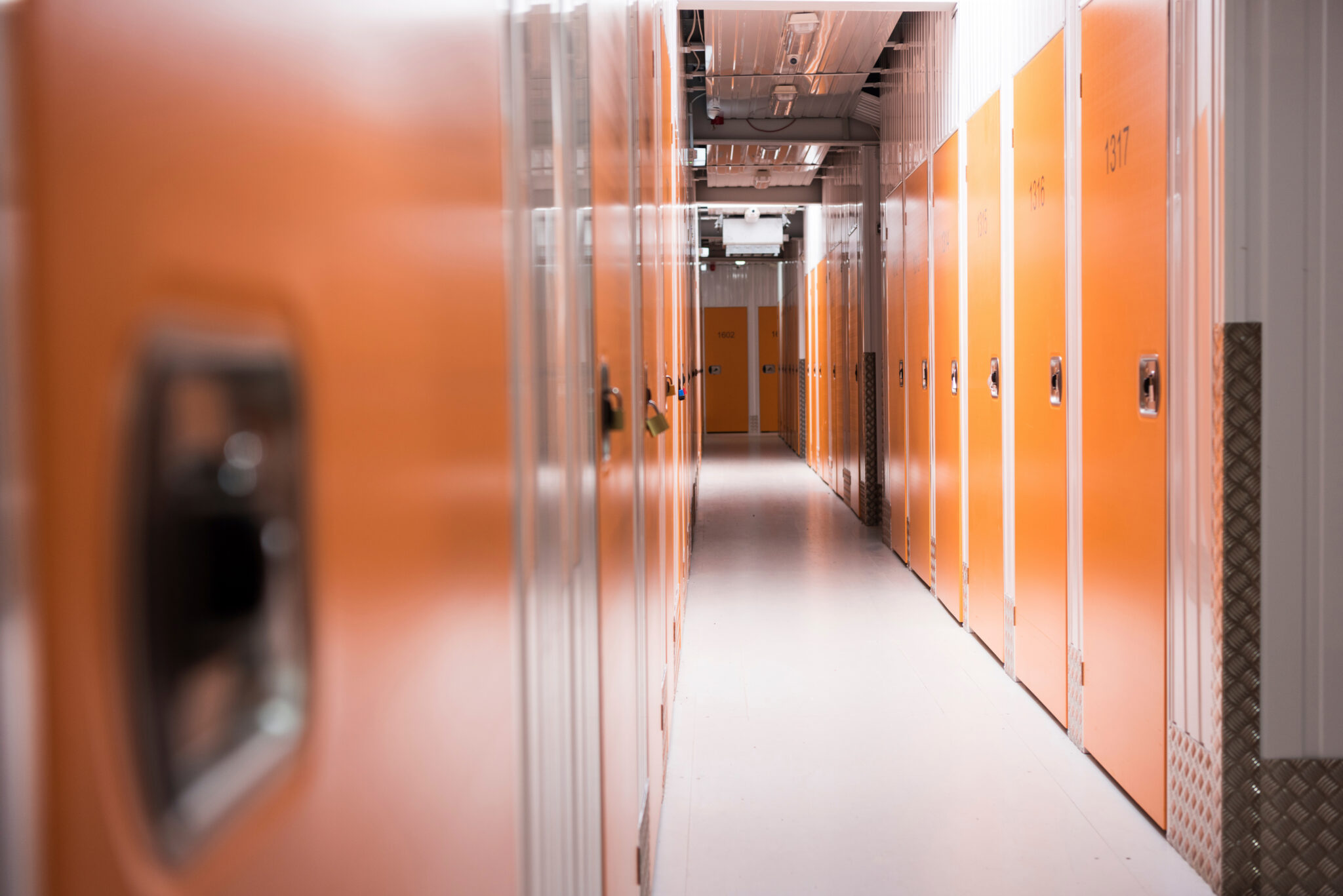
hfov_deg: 41.1
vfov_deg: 28.1
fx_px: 1791
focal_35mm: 48
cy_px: 448
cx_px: 672
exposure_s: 1/60
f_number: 3.5
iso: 200
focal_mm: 48
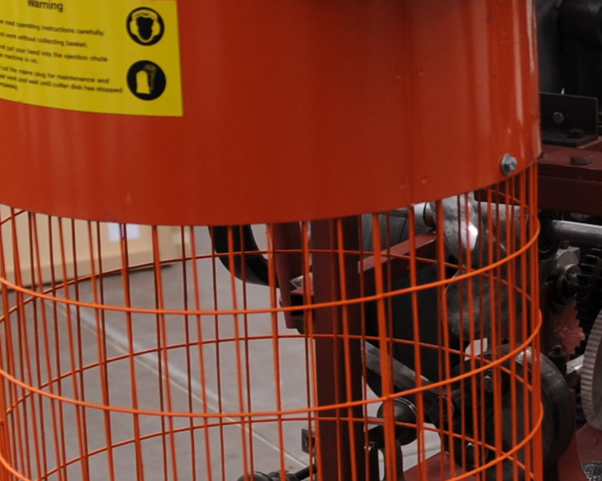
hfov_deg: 14.2
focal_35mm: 127
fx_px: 2262
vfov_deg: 12.1
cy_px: 196
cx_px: 881
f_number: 3.2
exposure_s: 1/160
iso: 320
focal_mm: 24
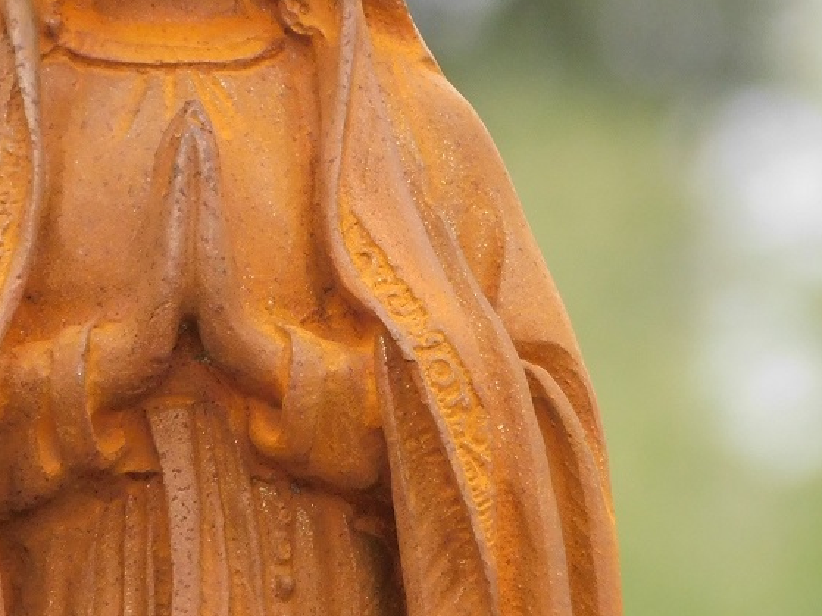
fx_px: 28228
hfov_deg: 1.7
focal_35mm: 1189
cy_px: 163
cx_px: 185
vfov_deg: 1.3
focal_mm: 102.5
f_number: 6
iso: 320
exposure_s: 1/160
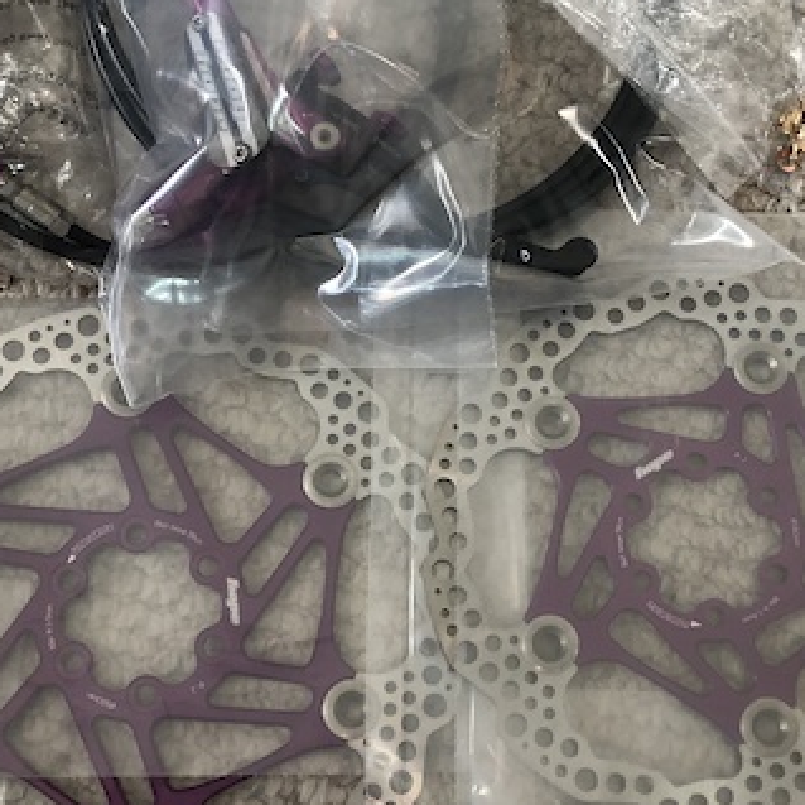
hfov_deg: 27.7
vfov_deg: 27.7
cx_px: 437
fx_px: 1631
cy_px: 384
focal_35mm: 62
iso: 40
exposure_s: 1/20
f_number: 1.8
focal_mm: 3.99
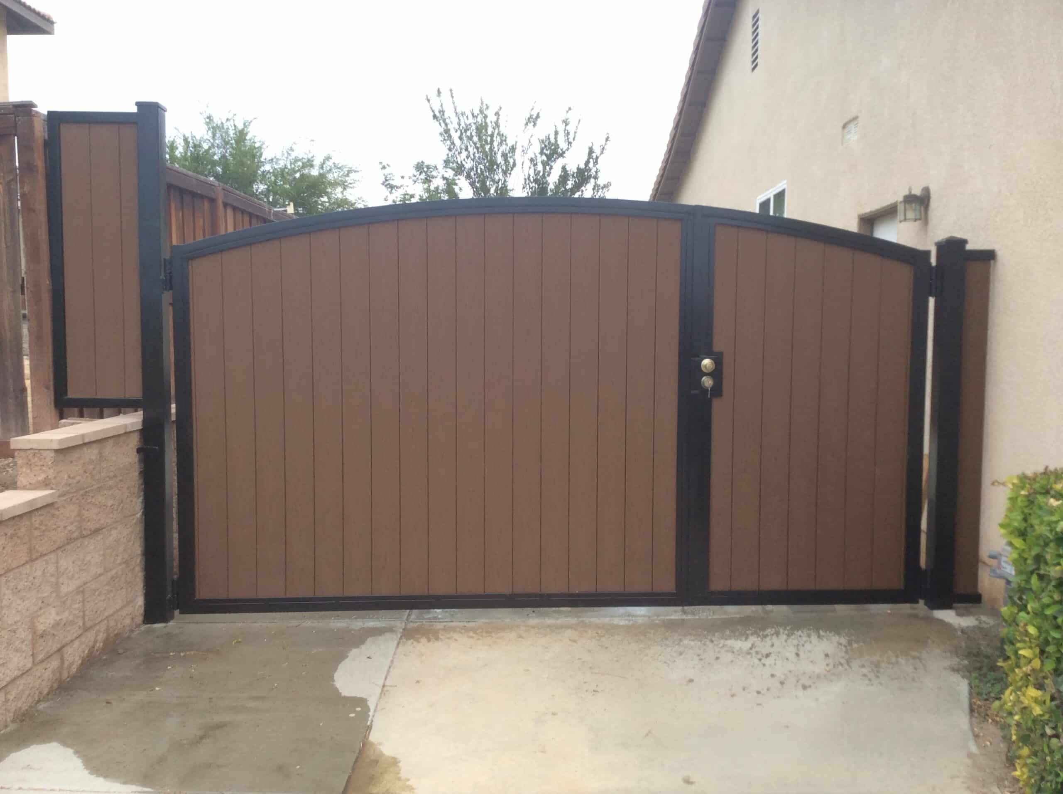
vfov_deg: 42.8
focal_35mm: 33
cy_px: 397
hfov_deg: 55.4
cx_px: 532
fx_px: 1012
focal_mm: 3.3
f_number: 2.4
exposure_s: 1/353
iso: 32
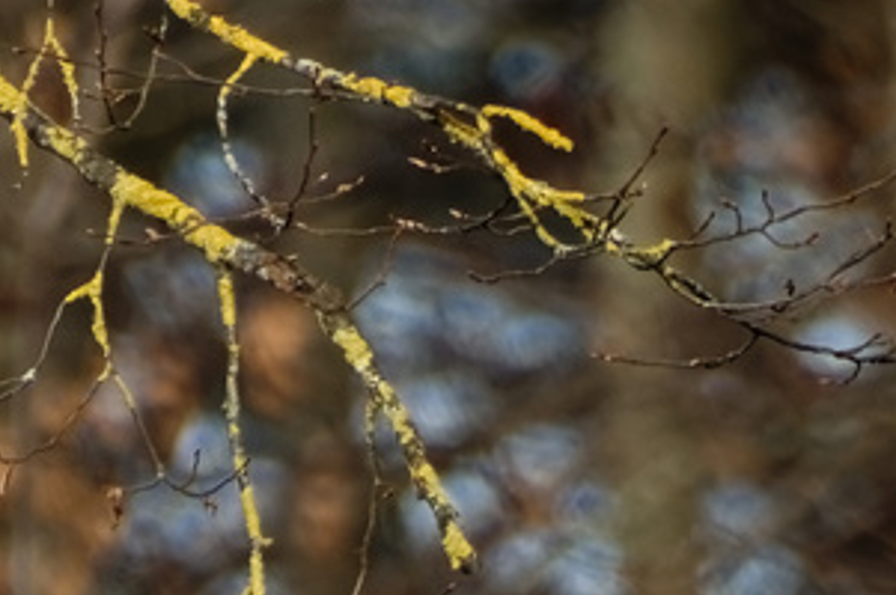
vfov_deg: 0.4
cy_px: 1428
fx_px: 80352
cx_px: 792
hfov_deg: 0.6
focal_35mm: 3232
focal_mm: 400
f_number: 6.3
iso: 500
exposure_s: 1/640
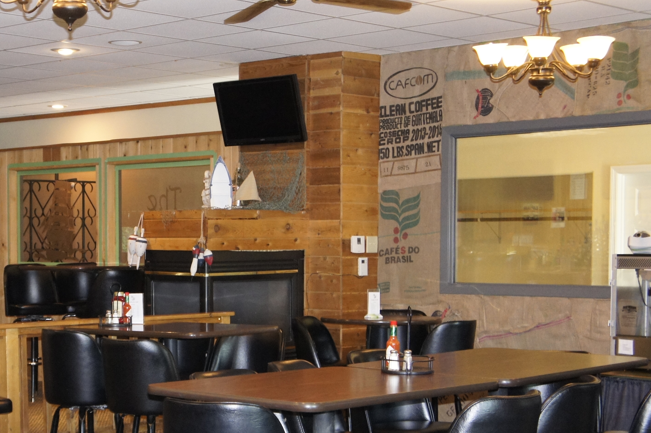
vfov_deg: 19.1
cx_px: 147
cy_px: 309
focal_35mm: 71
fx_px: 1280
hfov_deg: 28.1
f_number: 4
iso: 1600
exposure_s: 1/60
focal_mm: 29
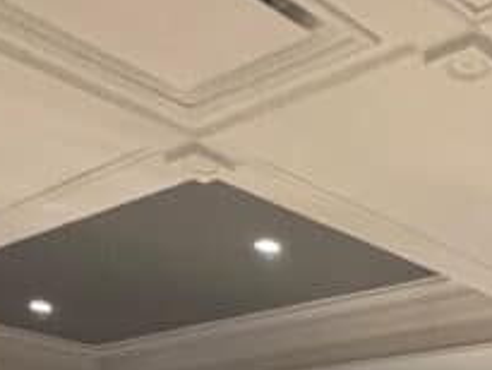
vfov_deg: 18.3
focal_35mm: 65
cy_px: 646
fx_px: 924
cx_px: 466
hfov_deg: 28.4
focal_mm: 1.57
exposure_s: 1/49
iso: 800
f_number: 1.8
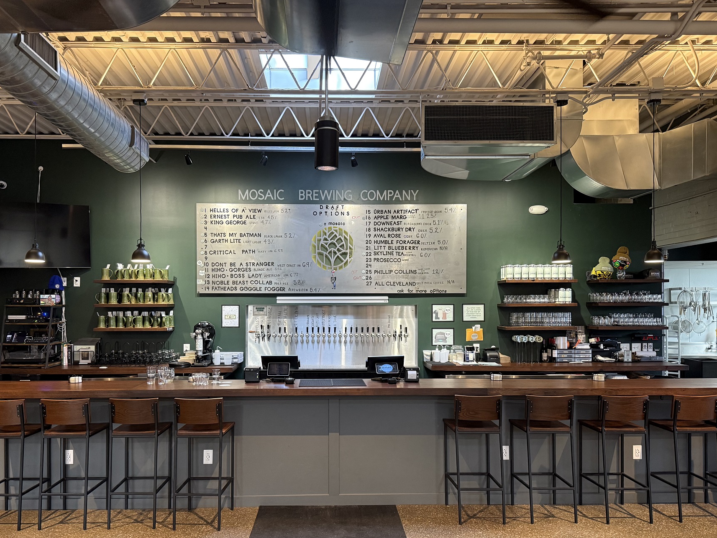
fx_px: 580
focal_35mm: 28
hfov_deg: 63.4
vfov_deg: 49.7
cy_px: 300
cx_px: 336
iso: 400
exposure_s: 1/60
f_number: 1.78
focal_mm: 6.76
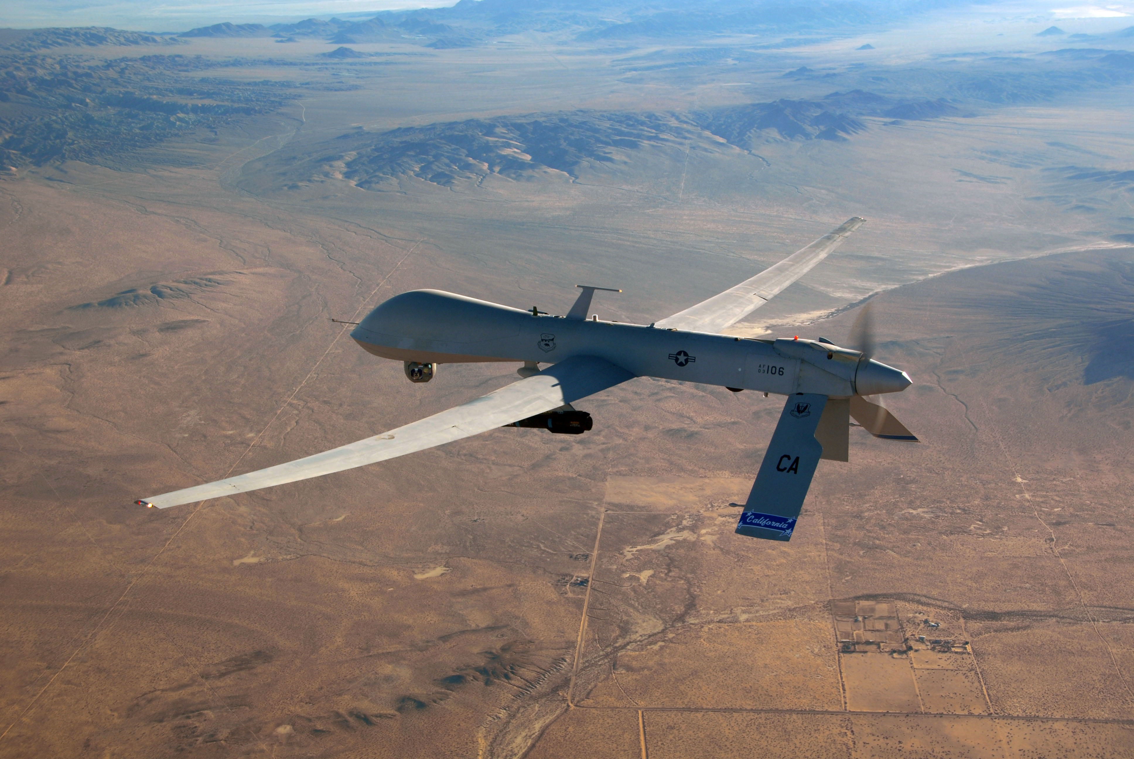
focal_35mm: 52
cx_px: 567
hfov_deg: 37.8
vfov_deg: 25.8
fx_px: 1656
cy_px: 380
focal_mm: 35
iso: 100
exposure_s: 1/200
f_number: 7.1
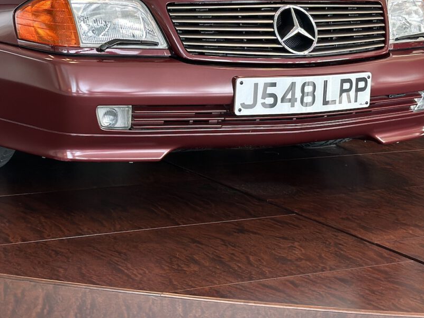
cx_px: 93
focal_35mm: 92
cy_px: 47
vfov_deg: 15.9
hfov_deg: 21.1
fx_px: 1127
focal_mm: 6.86
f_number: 1.78
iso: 125
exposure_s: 1/83
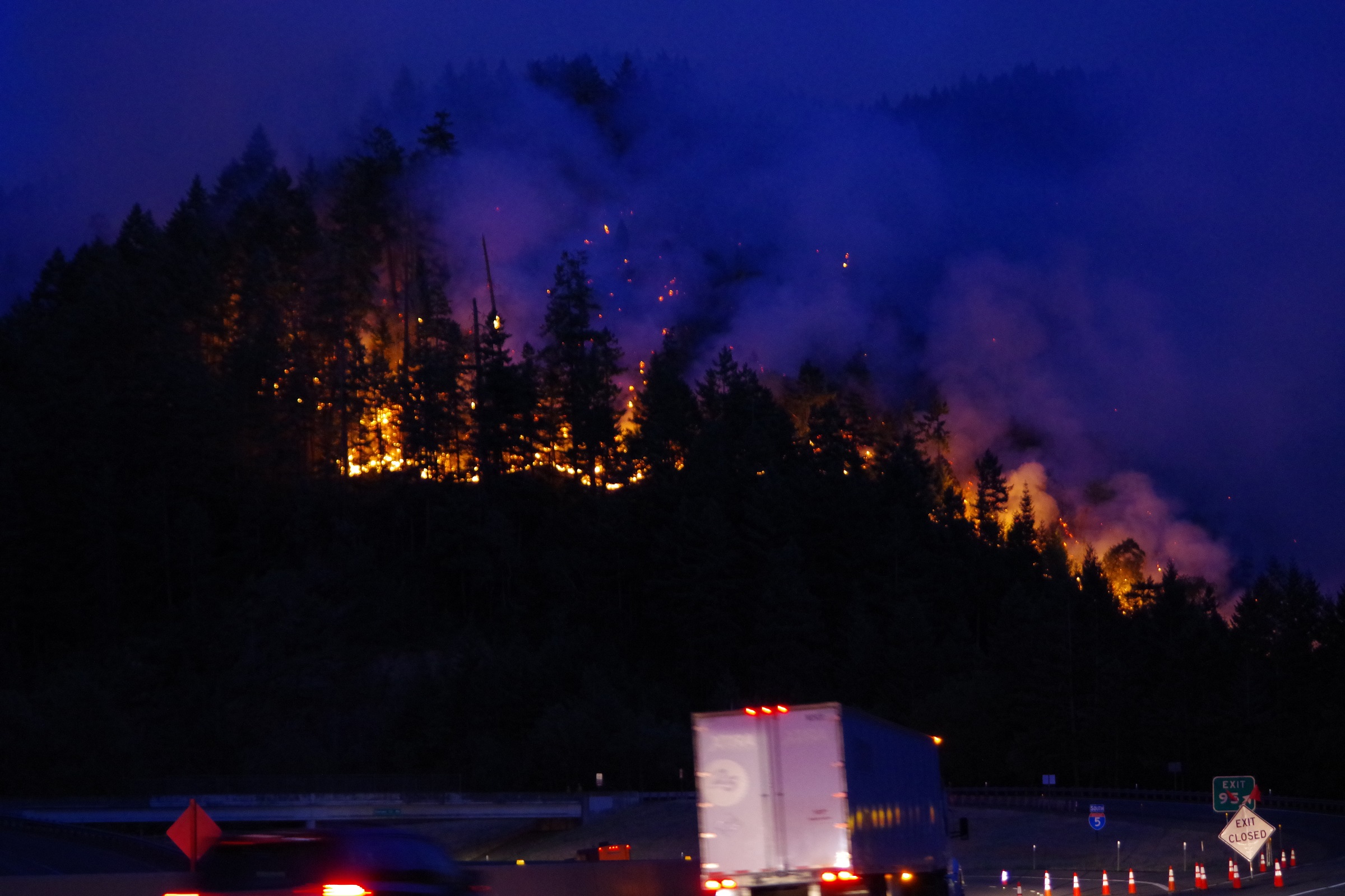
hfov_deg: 24.8
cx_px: 672
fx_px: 3063
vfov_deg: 16.7
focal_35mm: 82
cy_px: 448
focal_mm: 55
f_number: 4
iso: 3200
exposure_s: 1/8
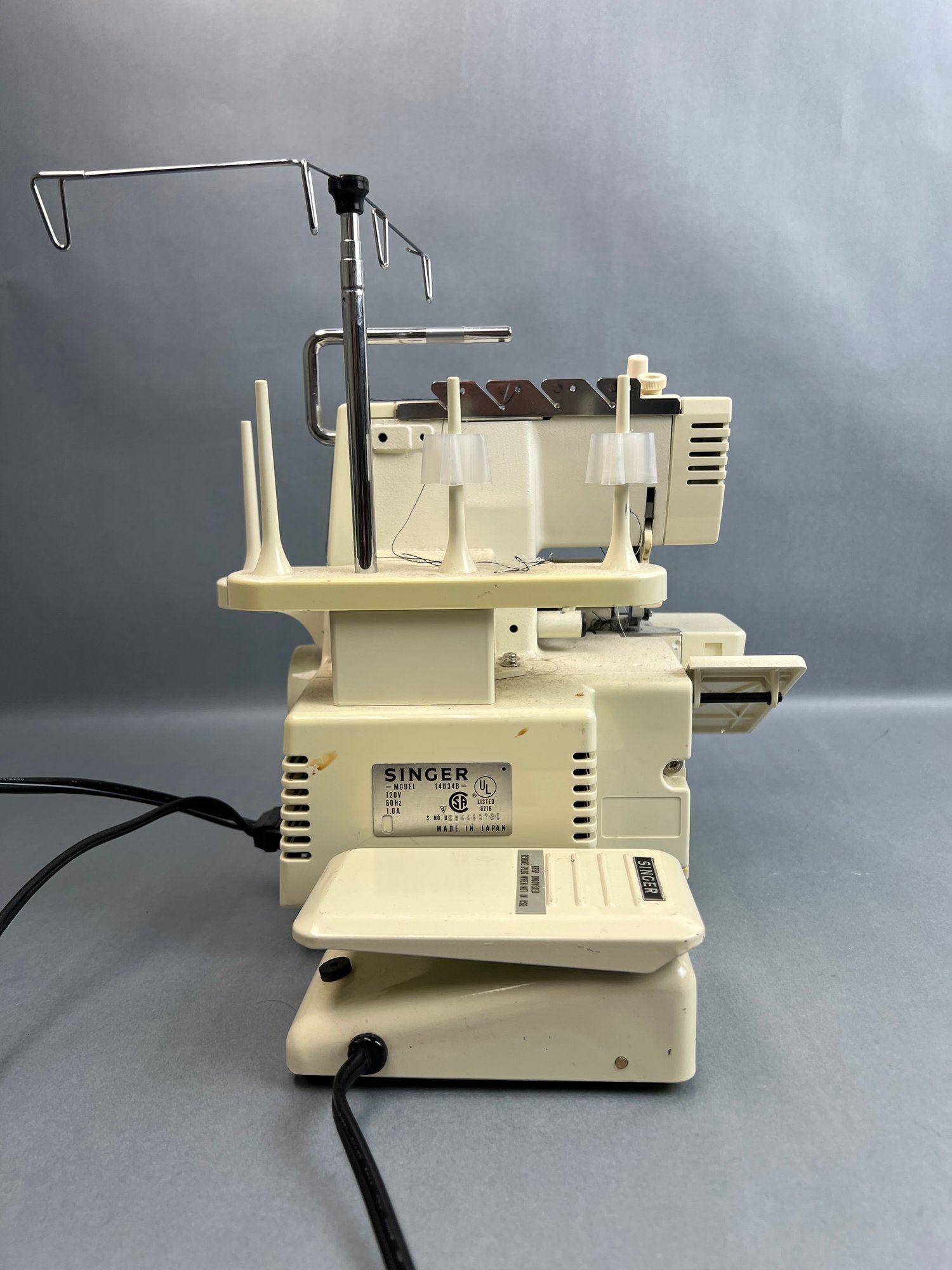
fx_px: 953
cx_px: 476
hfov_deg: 53.1
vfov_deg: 67.3
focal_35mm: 26
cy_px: 635
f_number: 1.5
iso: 40
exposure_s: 1/120
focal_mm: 5.7
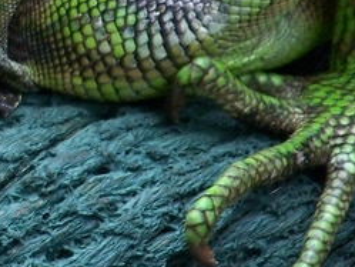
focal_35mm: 1732
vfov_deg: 0.9
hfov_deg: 1.1
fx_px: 17771
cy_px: -111
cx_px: -113
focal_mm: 70.2
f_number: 4.8
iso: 125
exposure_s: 1/100
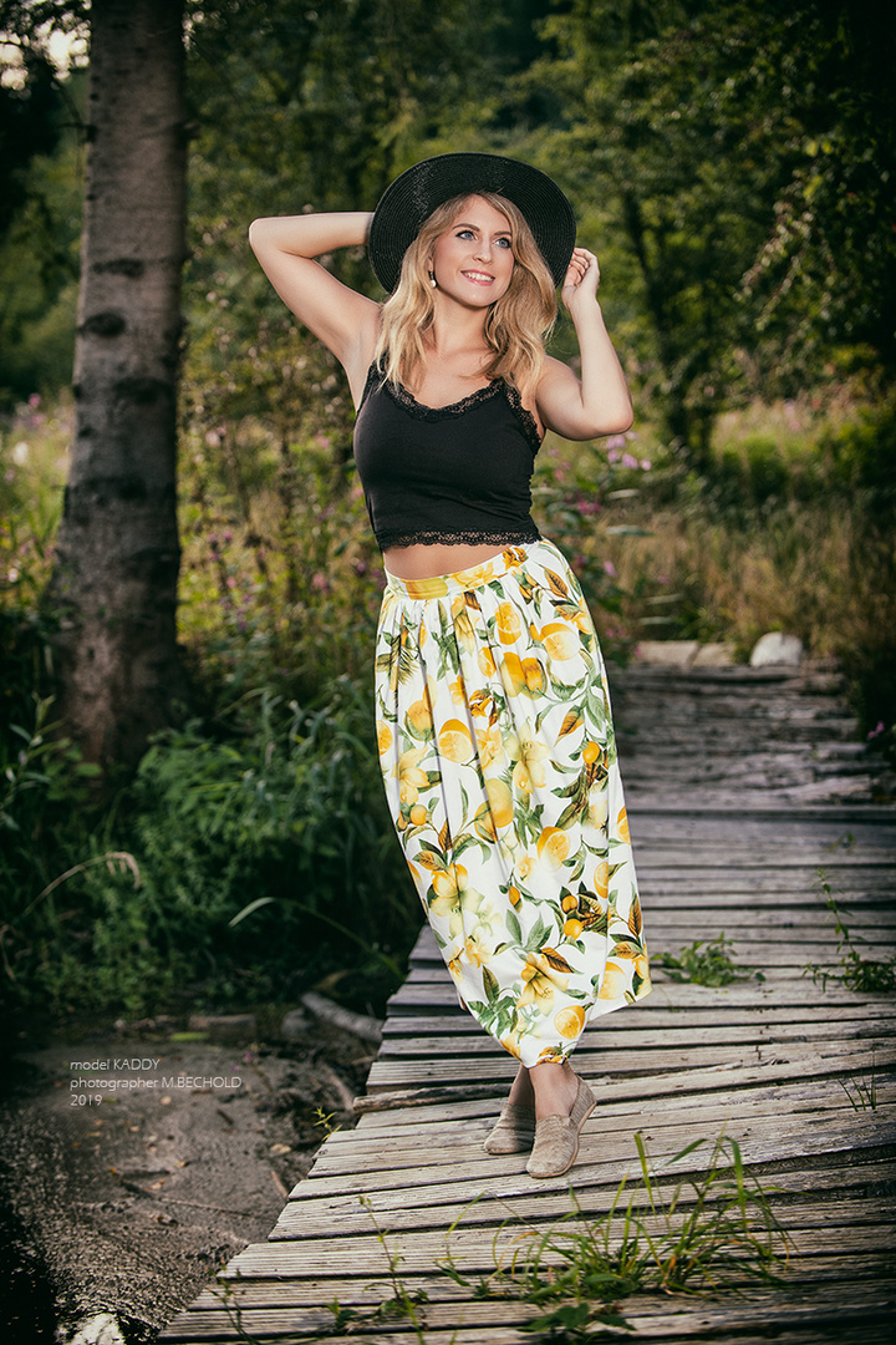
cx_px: 448
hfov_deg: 18.2
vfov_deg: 27.0
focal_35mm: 75
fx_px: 2800
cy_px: 672
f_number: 3.2
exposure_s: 1/320
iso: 160
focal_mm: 75
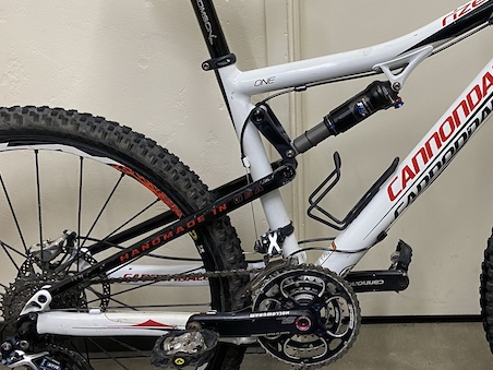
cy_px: 159
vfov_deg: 31.5
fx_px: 655
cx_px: 351
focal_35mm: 46
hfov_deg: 40.4
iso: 160
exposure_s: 1/60
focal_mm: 4.25
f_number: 1.8
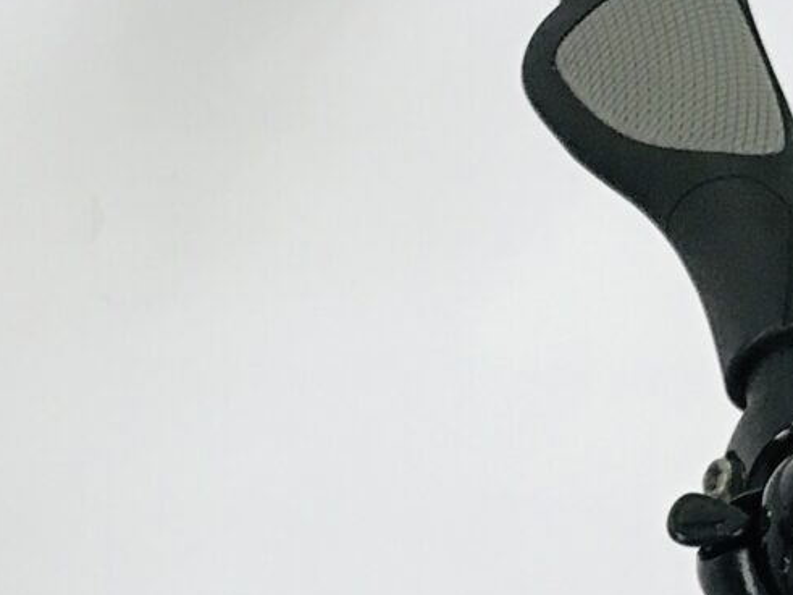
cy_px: 1431
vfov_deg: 9.1
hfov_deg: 13.5
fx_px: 3344
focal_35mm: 146
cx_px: 197
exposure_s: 1/33
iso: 32
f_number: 1.8
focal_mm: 3.99
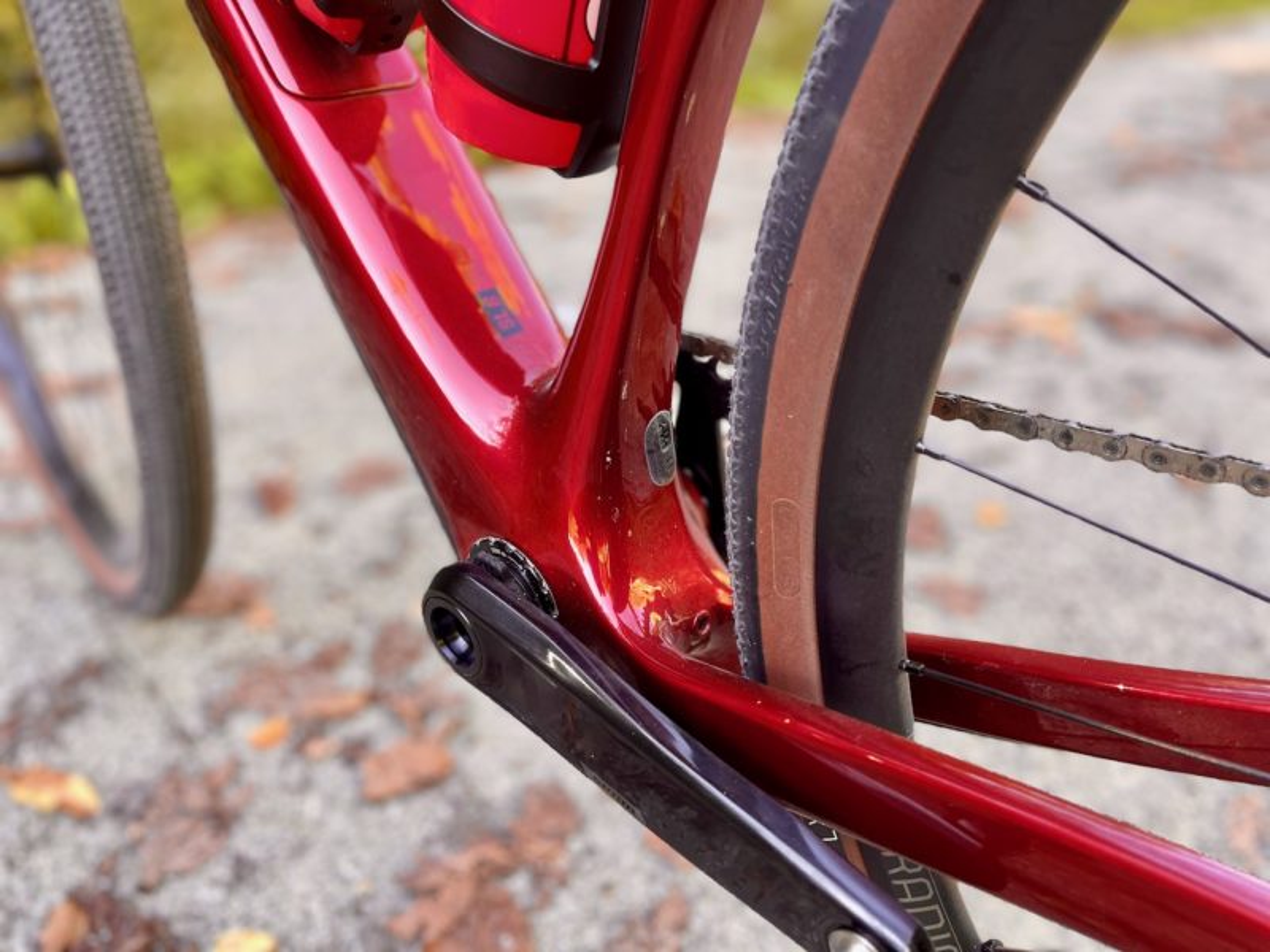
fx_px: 954
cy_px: 476
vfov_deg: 53.1
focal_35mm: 26
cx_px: 635
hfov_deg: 67.3
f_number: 1.6
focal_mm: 5.1
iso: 80
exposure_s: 1/121
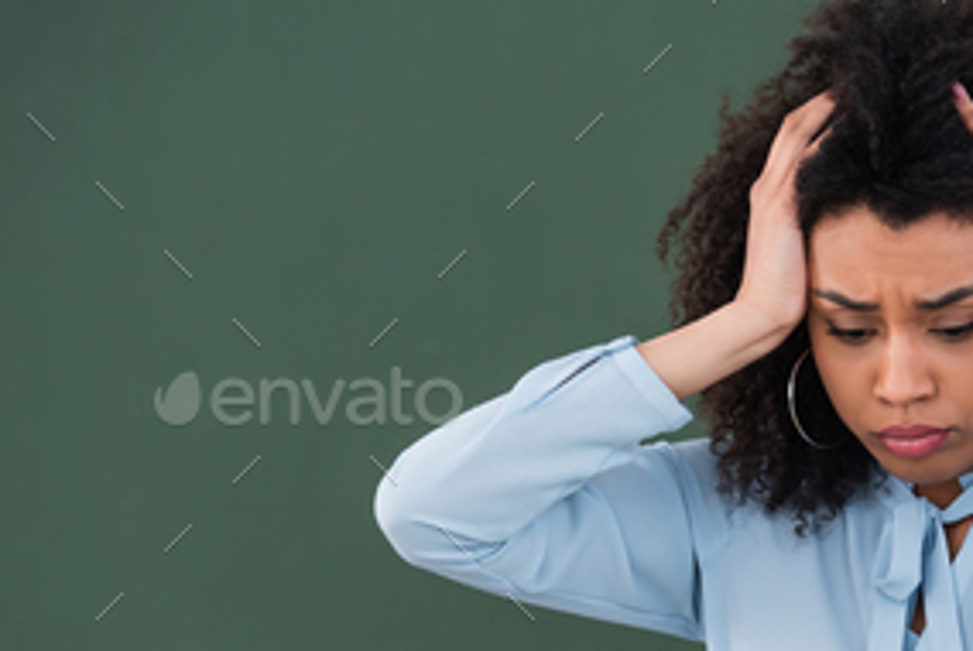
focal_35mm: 280
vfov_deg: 4.9
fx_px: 7575
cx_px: 812
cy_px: 562
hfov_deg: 7.3
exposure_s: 1/160
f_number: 4
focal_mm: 135
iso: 200
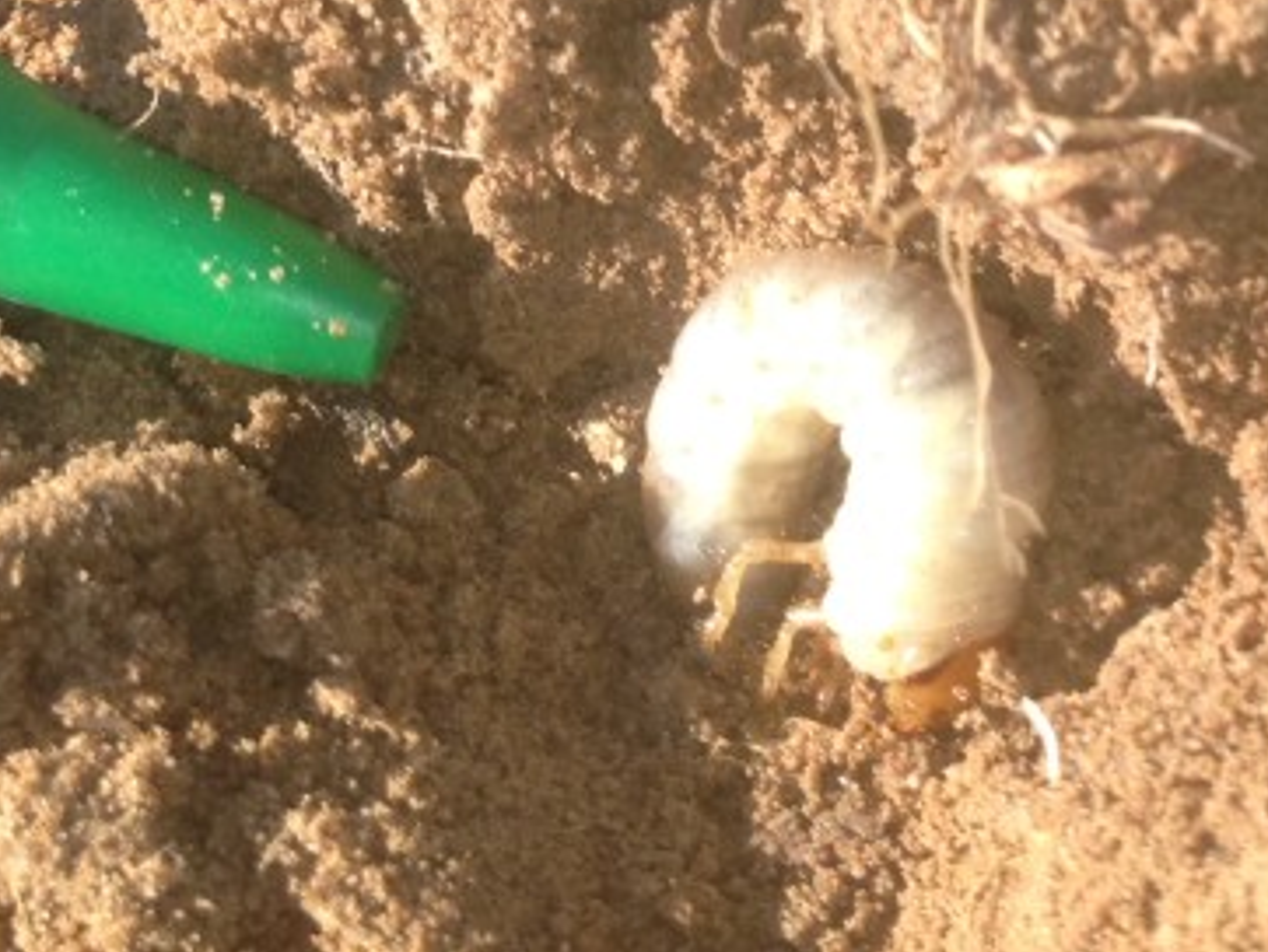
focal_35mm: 99
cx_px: 1145
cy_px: -164
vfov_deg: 14.5
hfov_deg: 19.5
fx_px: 3629
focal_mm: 4.28
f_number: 2.4
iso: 64
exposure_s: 1/449
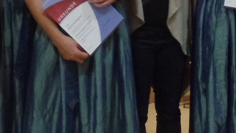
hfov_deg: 15.5
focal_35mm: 138
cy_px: -62
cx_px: 91
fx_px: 864
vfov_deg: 8.6
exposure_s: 1/15
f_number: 3
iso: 800
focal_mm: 6.2
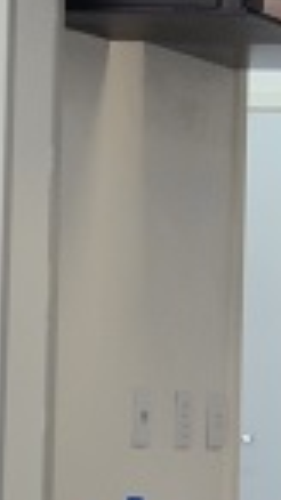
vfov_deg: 7.9
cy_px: 255
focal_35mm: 274
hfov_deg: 4.2
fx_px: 3634
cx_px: 1055
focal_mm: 32
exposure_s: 1/250
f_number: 4.2
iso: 800
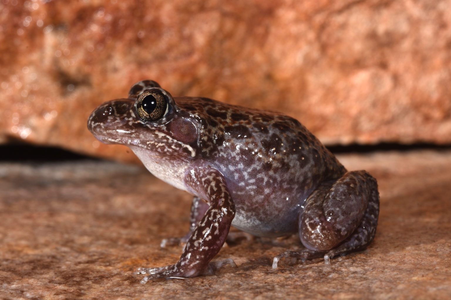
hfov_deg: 22.6
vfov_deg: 15.2
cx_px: 226
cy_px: 150
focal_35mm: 90
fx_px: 1127
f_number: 20
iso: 100
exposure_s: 1/60
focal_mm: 60
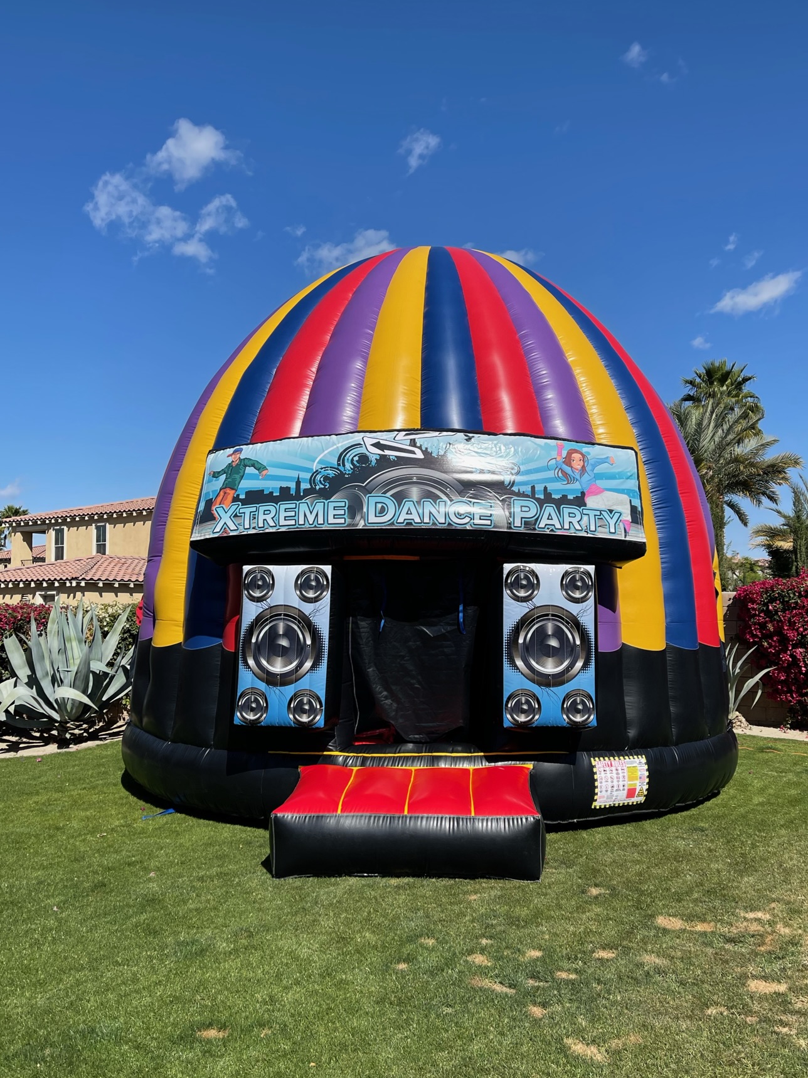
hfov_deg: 45.4
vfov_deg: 58.4
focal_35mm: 31
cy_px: 553
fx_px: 965
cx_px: 437
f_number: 1.6
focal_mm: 5.1
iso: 32
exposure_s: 1/3788
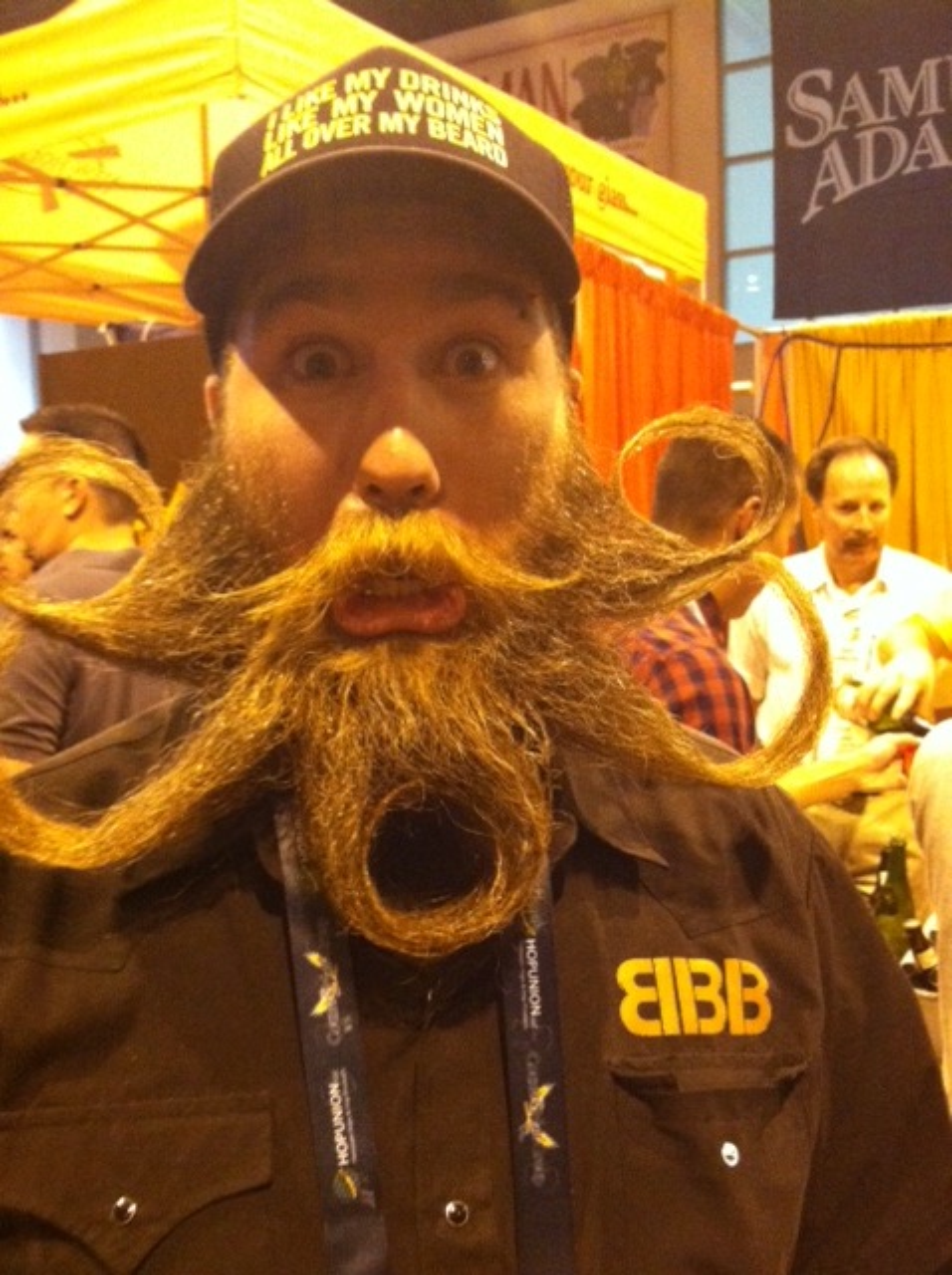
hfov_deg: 40.6
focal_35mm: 35
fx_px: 1287
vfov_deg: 52.7
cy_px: 638
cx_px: 476
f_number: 2.8
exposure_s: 1/15
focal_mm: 3.85
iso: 640
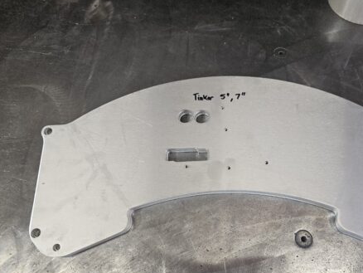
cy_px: 158
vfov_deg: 49.6
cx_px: 214
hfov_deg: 63.0
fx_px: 294
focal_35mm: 28
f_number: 1.7
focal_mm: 6.3
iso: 100
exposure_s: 1/120
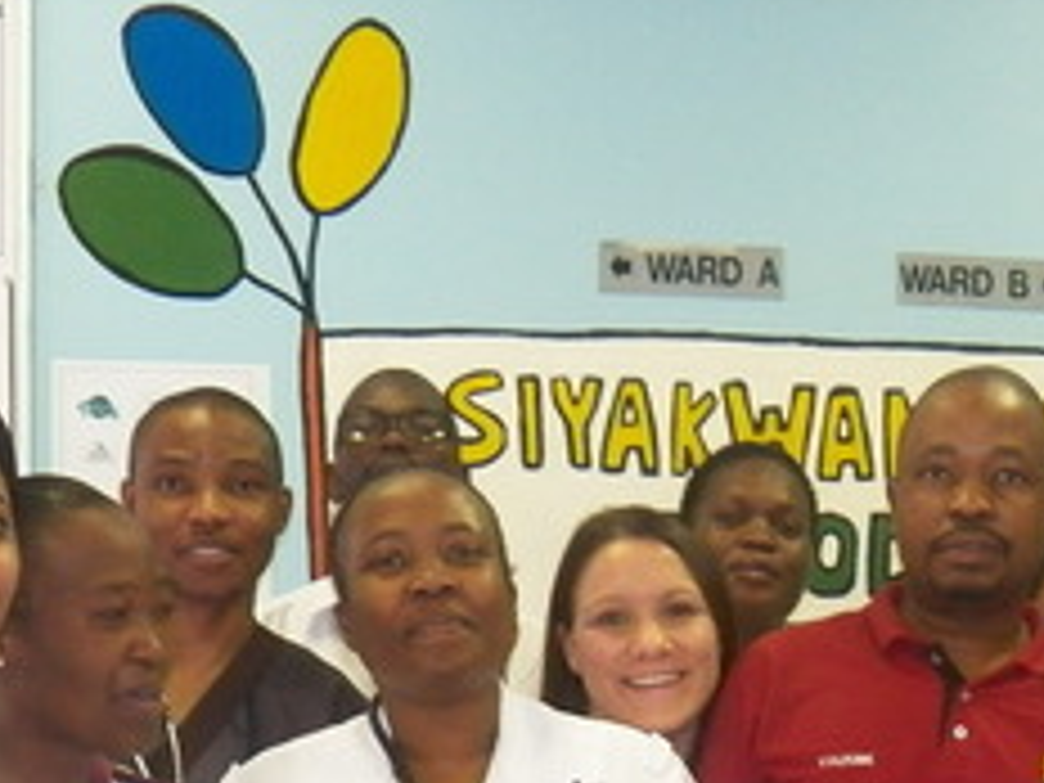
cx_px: 878
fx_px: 2473
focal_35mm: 82
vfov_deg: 16.6
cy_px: 1116
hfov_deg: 23.4
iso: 400
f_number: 2.8
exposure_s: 1/30
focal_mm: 4.9
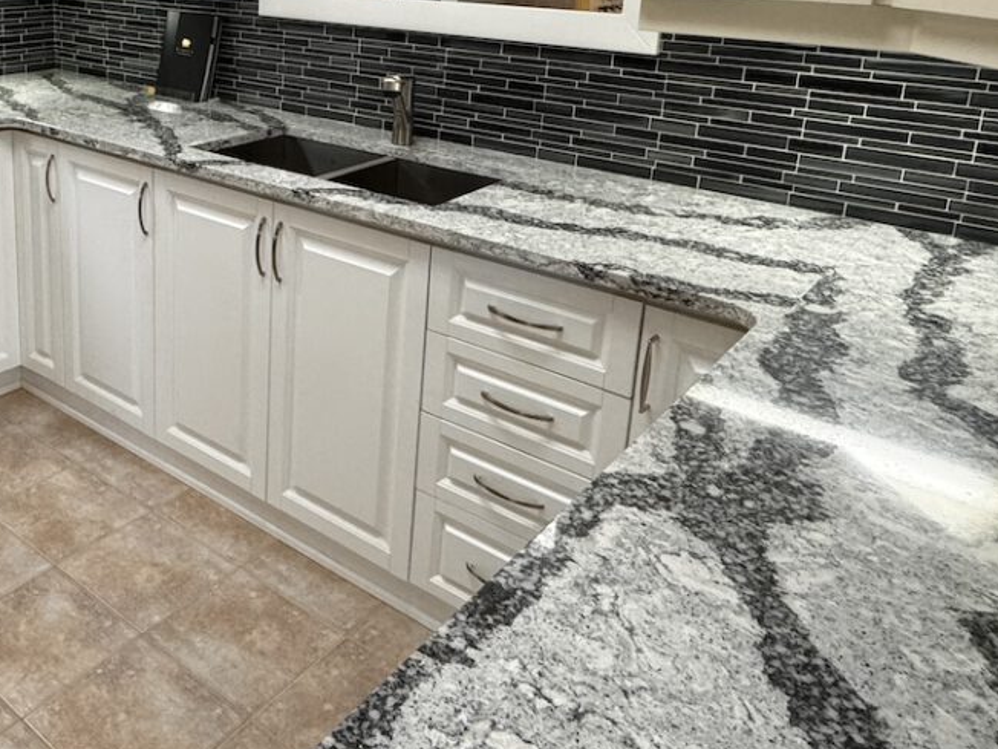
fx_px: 951
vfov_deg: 41.2
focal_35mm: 33
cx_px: 210
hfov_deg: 52.1
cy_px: 155
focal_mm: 2.22
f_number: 2.2
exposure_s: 1/120
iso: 250
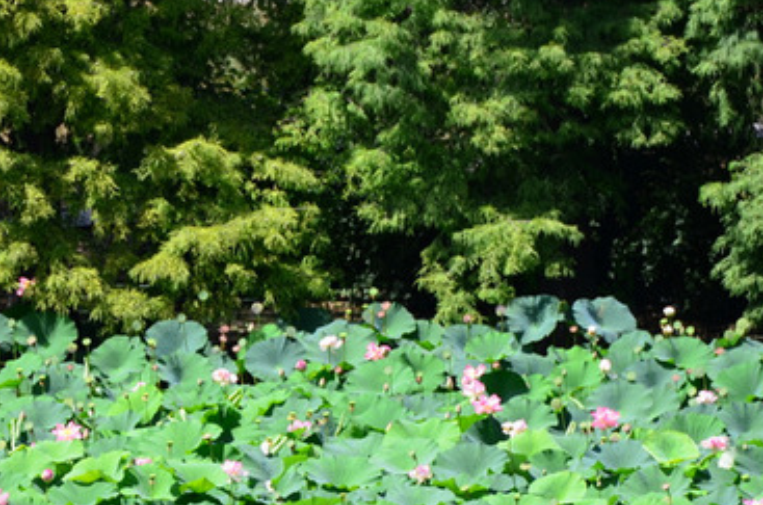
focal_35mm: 515
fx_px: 10891
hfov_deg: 4.0
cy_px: 418
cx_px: 331
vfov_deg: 2.7
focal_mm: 180
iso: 100
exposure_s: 1/1000
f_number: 2.8
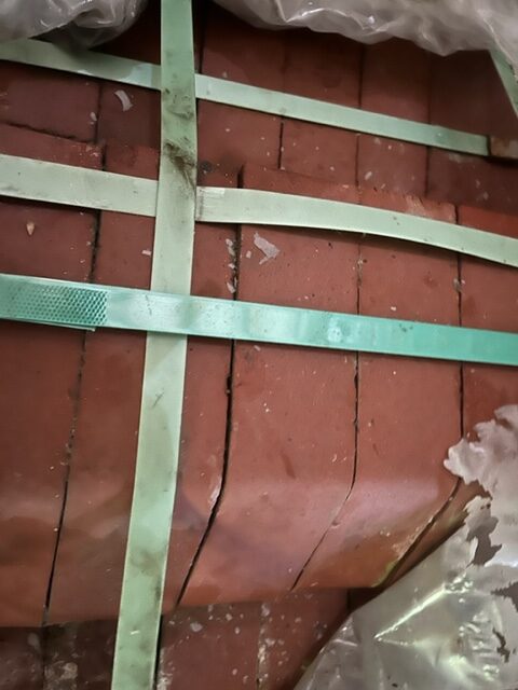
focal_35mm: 26
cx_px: 259
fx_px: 519
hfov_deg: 53.1
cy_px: 345
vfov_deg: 67.3
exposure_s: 1/11
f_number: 1.6
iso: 640
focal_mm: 5.1
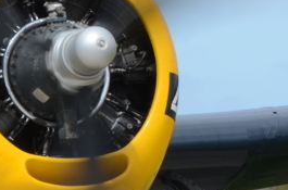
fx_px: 8128
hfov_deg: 2.0
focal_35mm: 1019
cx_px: -189
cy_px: 186
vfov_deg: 1.3
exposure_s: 1/100
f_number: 18
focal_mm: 150
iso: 250
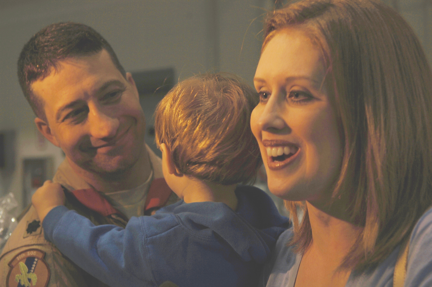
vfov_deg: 23.7
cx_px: 216
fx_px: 683
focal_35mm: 57
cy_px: 144
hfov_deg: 35.1
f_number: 3.3
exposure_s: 1/45
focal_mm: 38
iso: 125
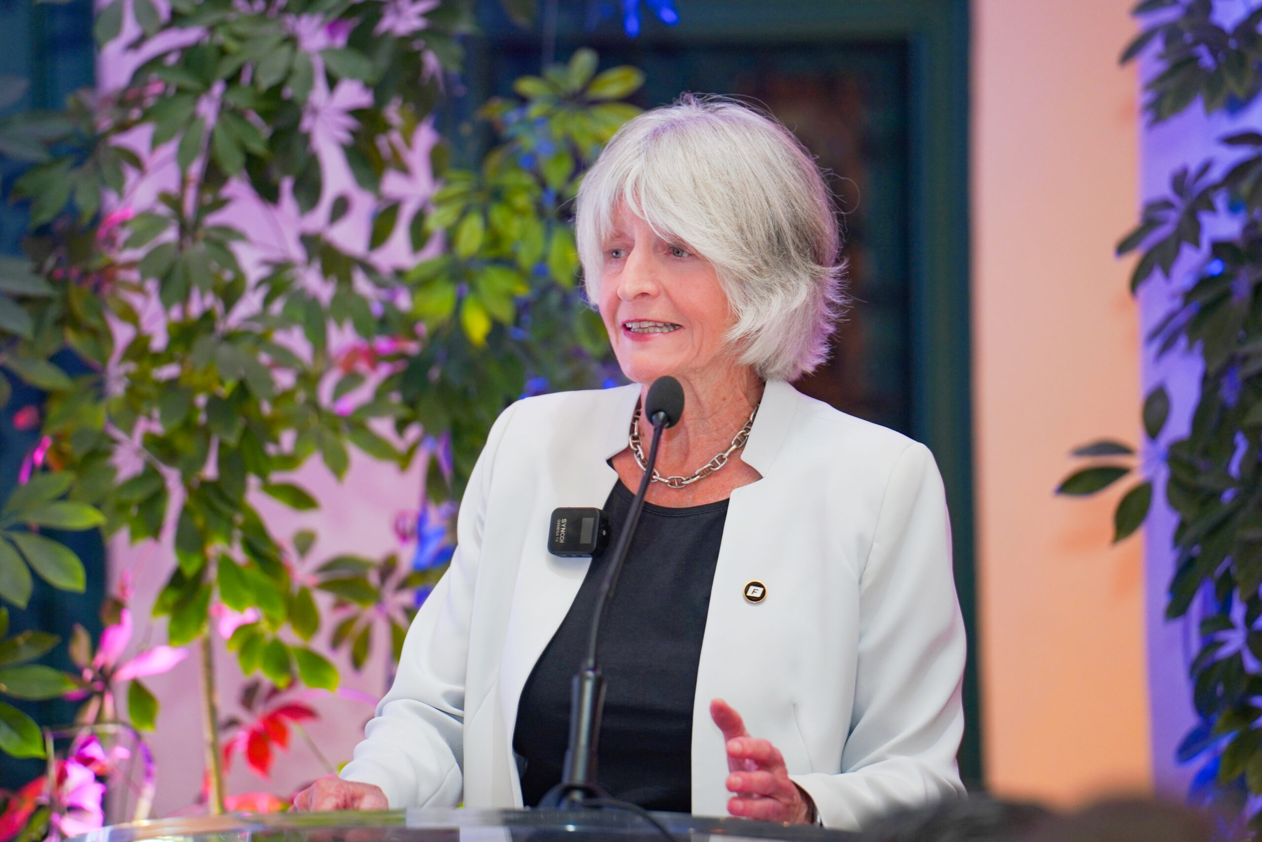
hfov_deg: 11.4
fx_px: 6310
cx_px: 631
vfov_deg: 7.6
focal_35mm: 180
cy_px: 421
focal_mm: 180
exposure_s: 1/100
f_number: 2.8
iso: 800
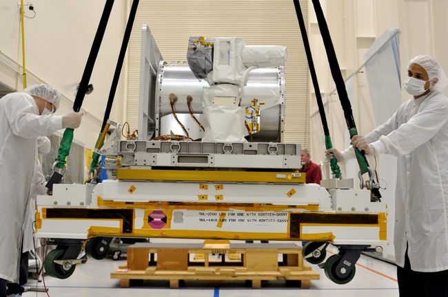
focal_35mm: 42
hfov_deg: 46.4
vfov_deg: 31.8
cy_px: 148
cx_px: 224
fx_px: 522
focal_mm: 28
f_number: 2.8
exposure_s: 1/100
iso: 400
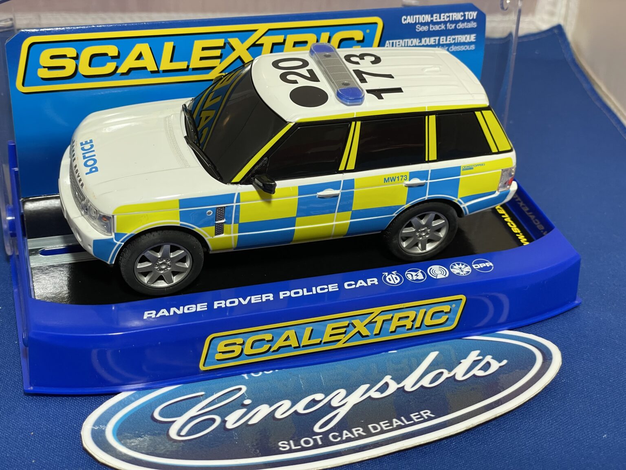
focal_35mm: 52
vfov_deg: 28.0
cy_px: 235
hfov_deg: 36.8
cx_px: 313
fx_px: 940
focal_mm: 6
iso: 125
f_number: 2
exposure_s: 1/60
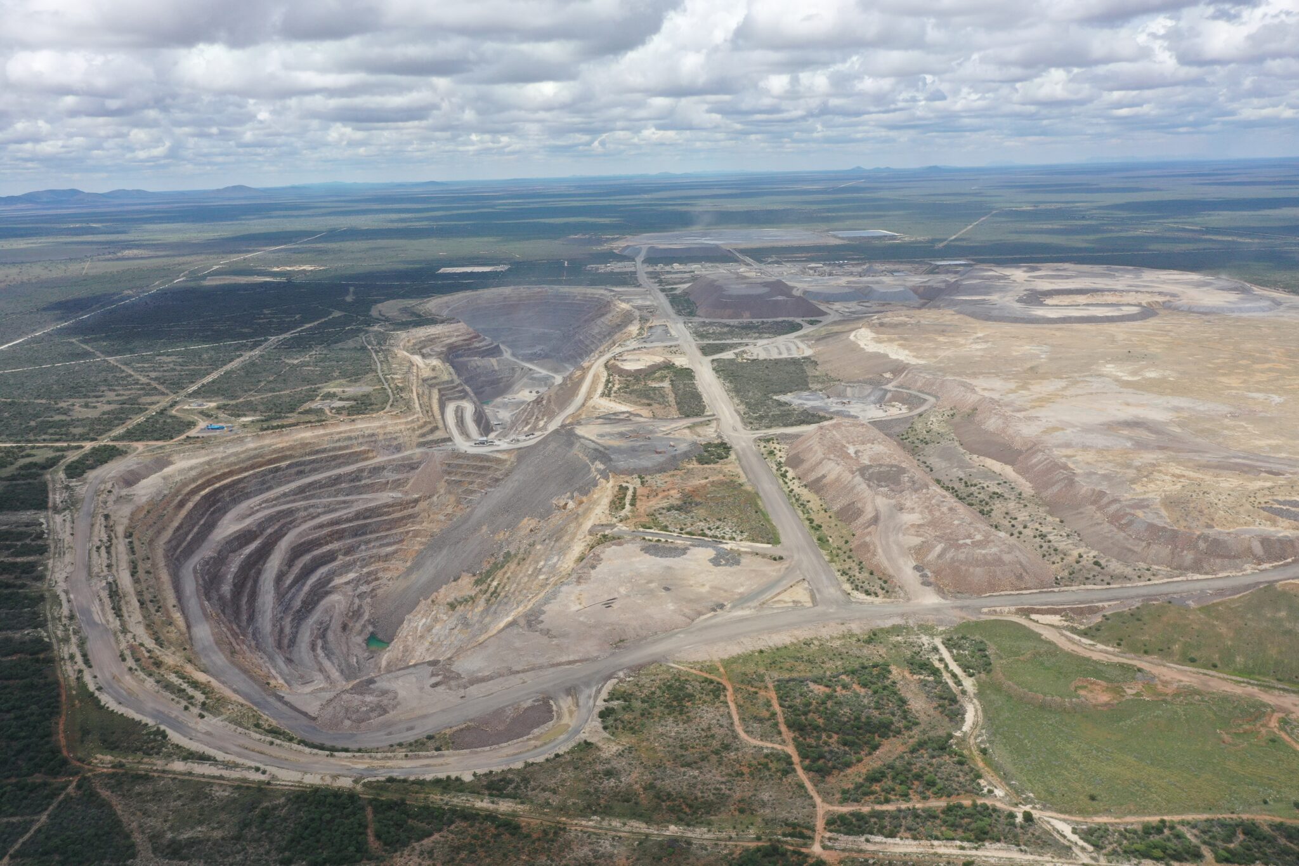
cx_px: 650
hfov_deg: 65.5
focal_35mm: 28
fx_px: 1010
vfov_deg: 46.4
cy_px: 433
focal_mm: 10.26
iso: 100
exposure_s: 1/500
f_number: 6.3
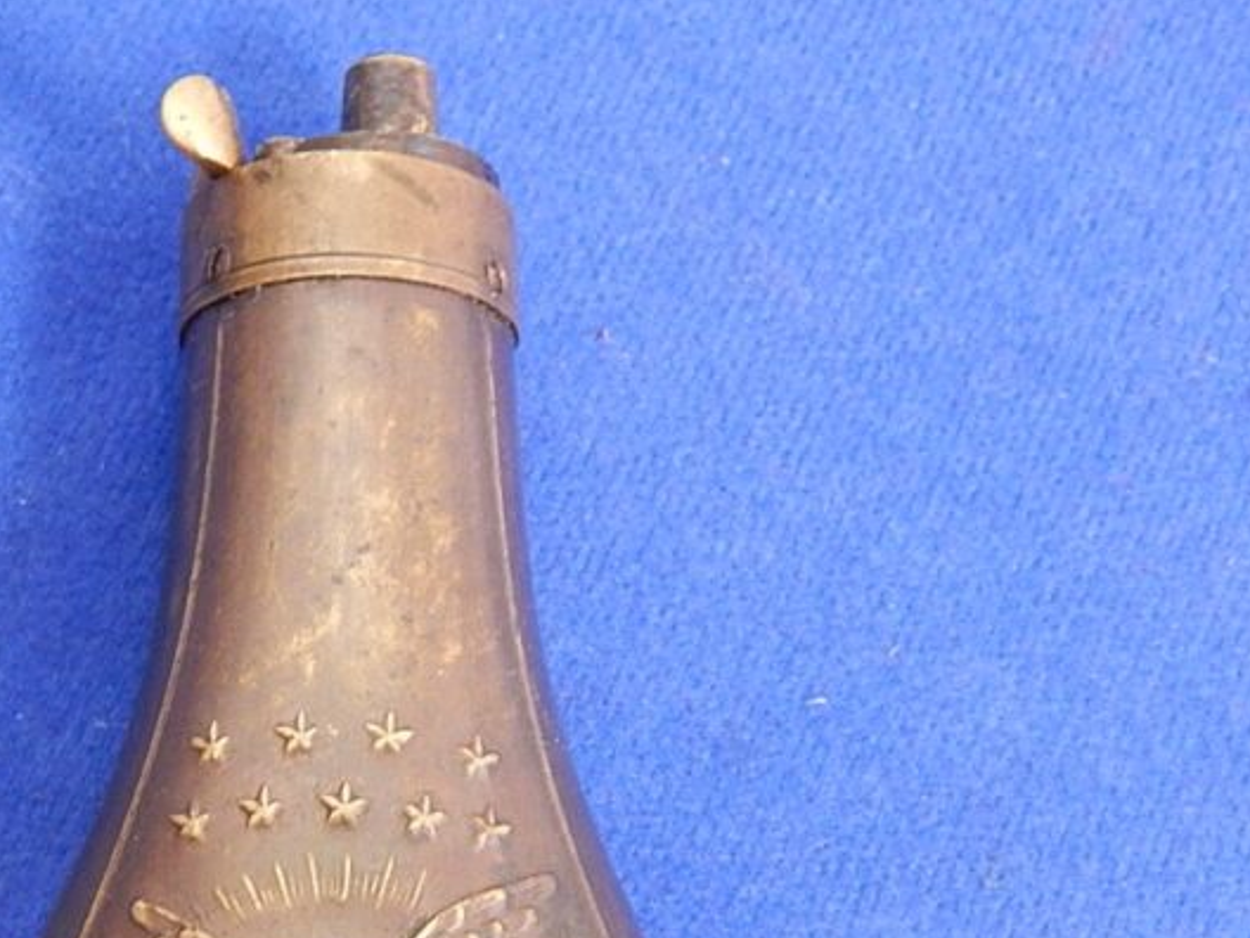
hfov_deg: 29.0
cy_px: 739
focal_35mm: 66
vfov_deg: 22.0
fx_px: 2383
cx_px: 350
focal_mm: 6.1
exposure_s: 1/8
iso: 560
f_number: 3.3
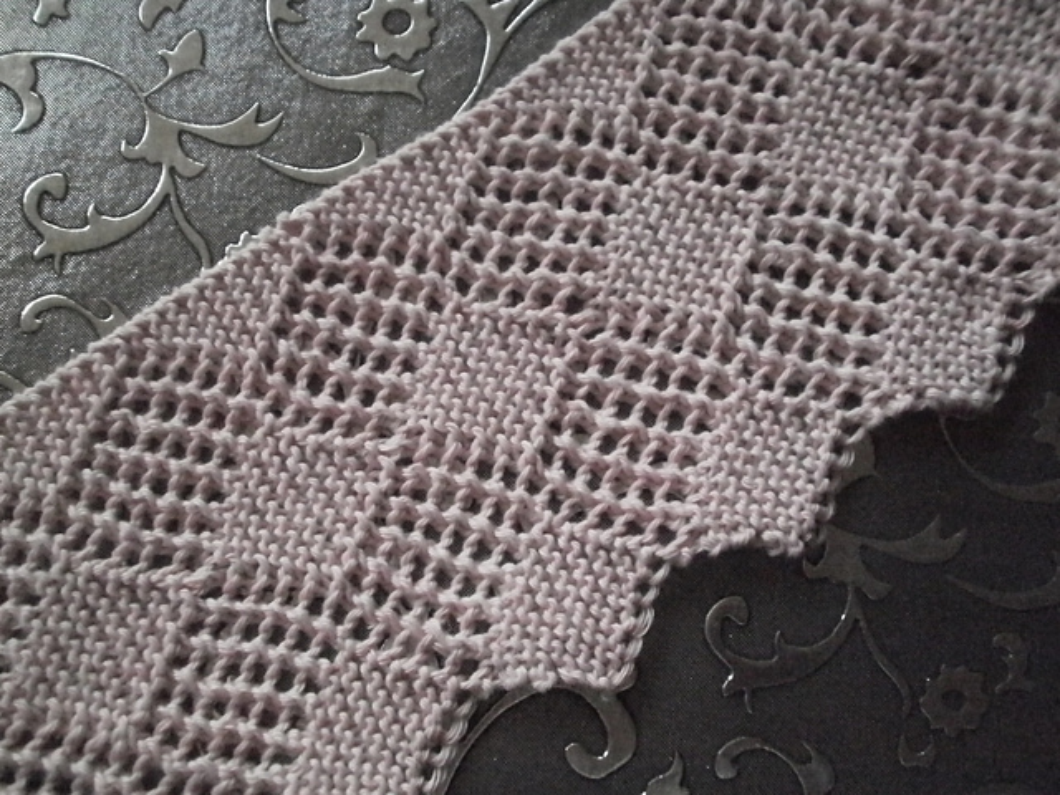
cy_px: 398
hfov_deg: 58.4
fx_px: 949
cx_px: 530
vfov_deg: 45.4
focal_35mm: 31
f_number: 2.9
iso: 1600
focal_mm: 5.45
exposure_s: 1/100
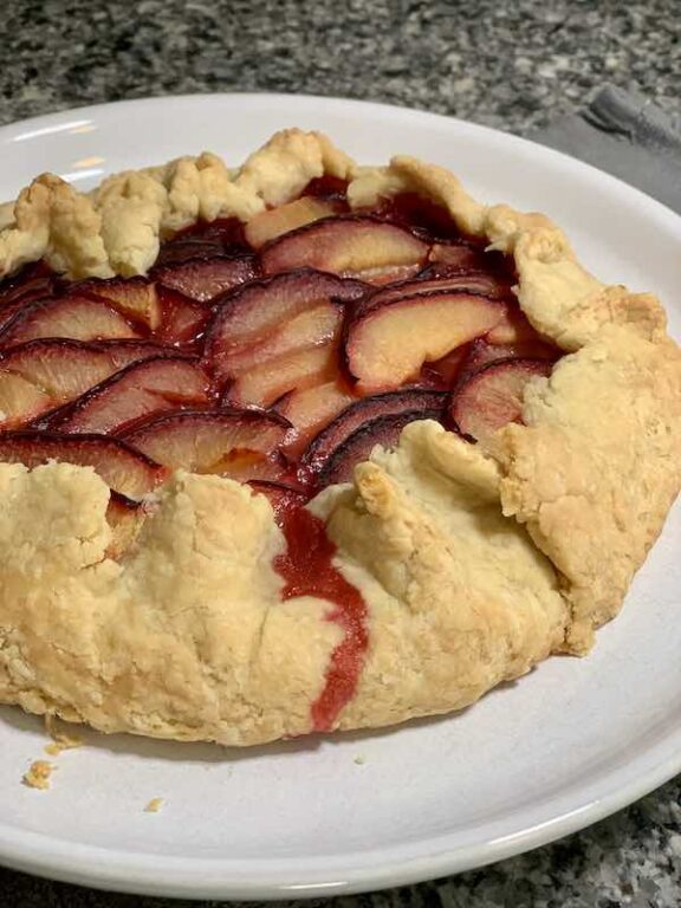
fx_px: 1364
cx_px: 340
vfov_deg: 36.8
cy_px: 454
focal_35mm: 52
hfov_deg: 28.0
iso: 125
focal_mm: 6
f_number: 2.4
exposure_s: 1/60
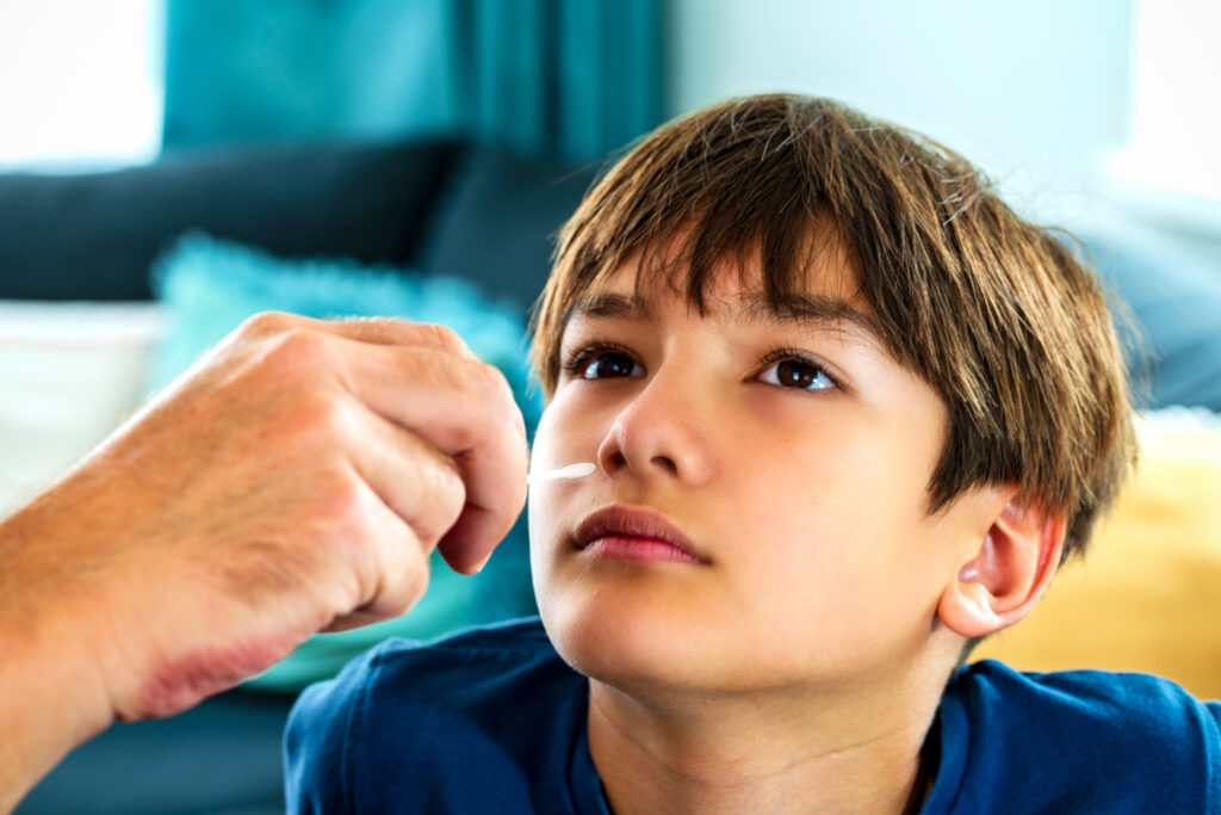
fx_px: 3562
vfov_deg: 13.0
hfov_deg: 19.5
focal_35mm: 105
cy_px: 408
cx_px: 610
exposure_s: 1/10
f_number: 9
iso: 100
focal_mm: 105
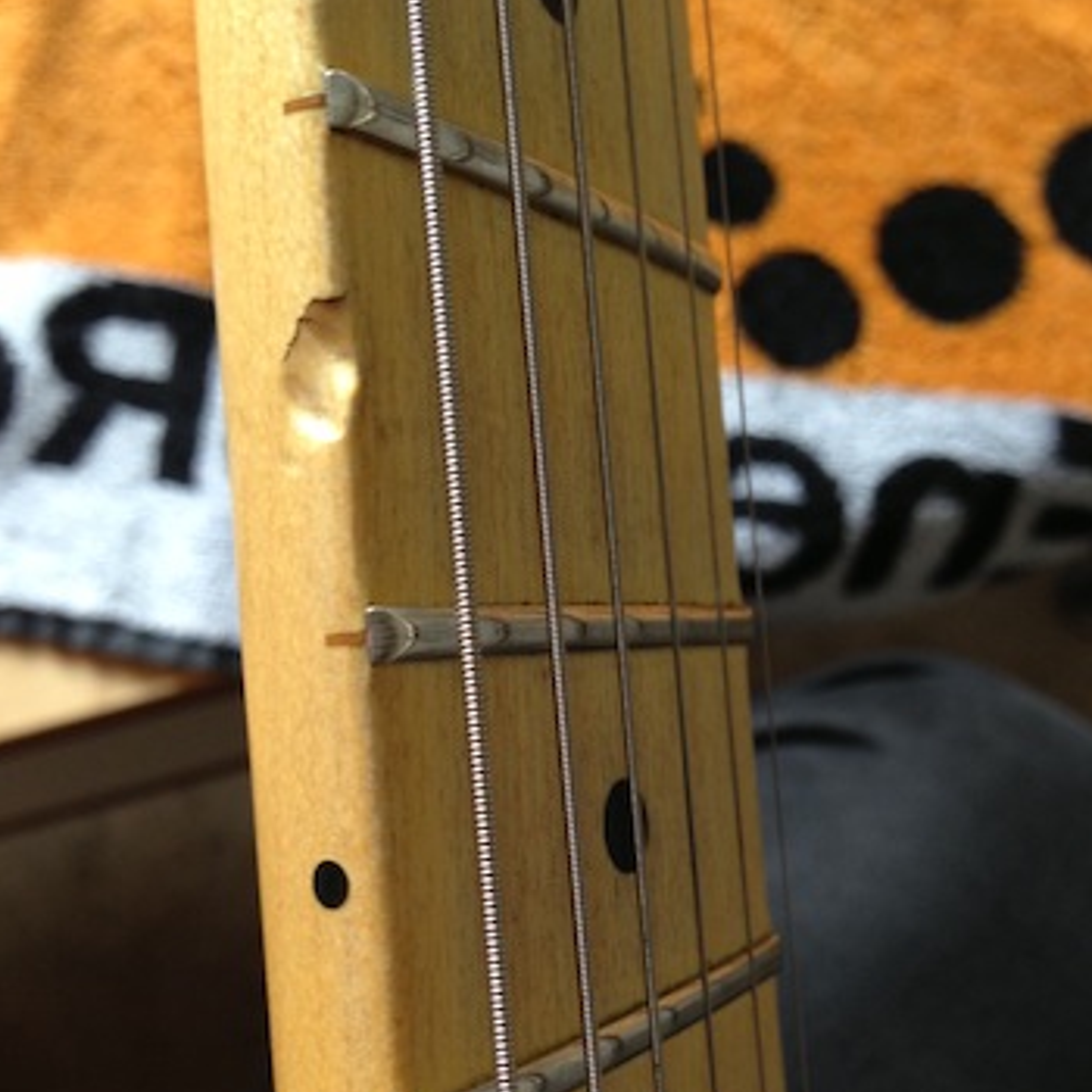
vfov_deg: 41.5
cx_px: 534
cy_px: 690
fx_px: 1428
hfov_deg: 41.9
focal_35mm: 40
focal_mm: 4.13
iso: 100
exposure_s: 1/20
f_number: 2.4
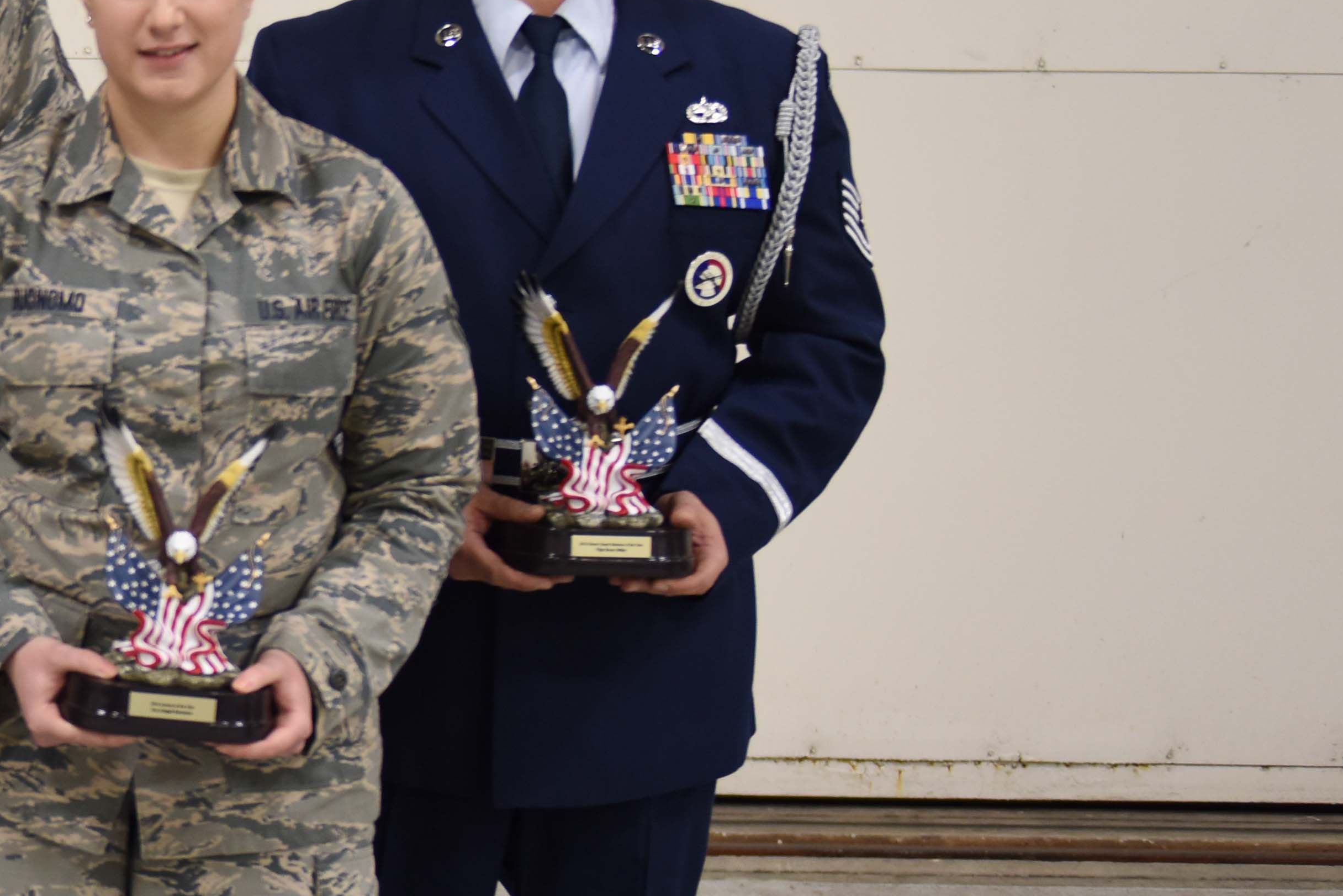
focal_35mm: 115
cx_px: -504
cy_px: 494
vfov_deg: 11.9
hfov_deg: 16.6
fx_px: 4291
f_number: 2.8
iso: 800
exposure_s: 1/160
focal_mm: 38
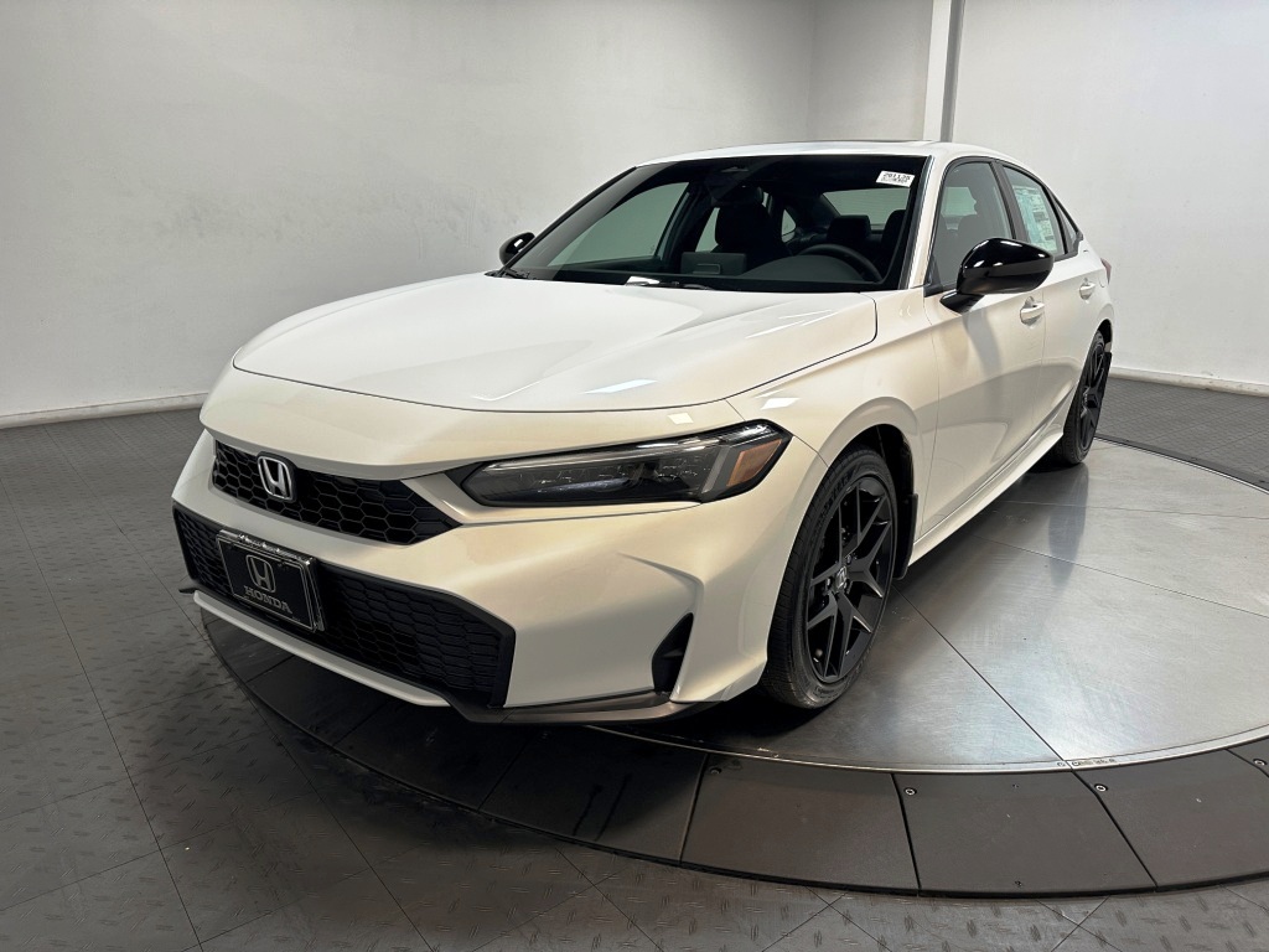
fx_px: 880
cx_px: 634
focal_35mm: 24
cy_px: 476
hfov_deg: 71.6
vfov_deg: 56.8
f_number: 1.78
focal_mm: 6.86
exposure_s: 1/60
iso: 160
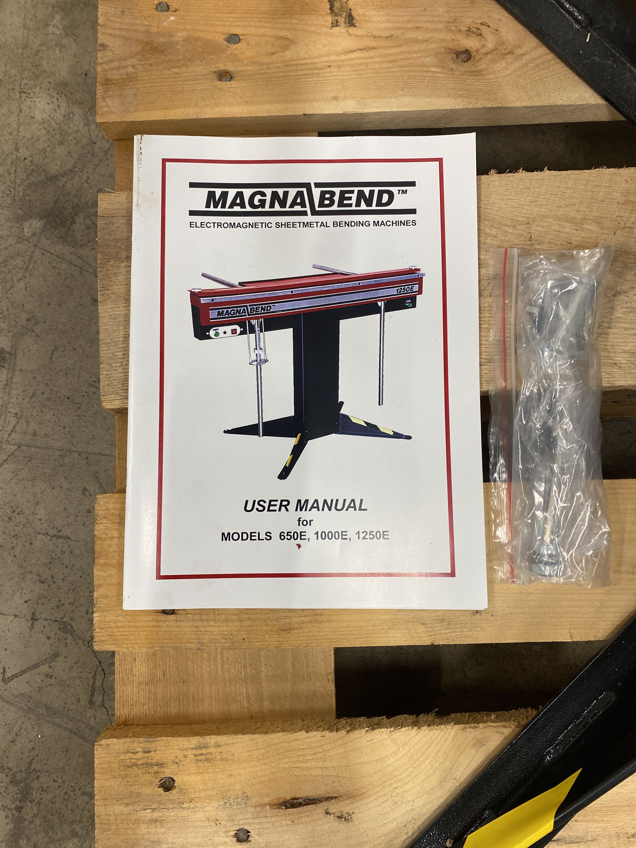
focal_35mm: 26
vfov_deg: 67.3
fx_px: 637
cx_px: 318
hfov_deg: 53.1
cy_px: 424
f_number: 1.8
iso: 125
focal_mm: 4.25
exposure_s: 1/84
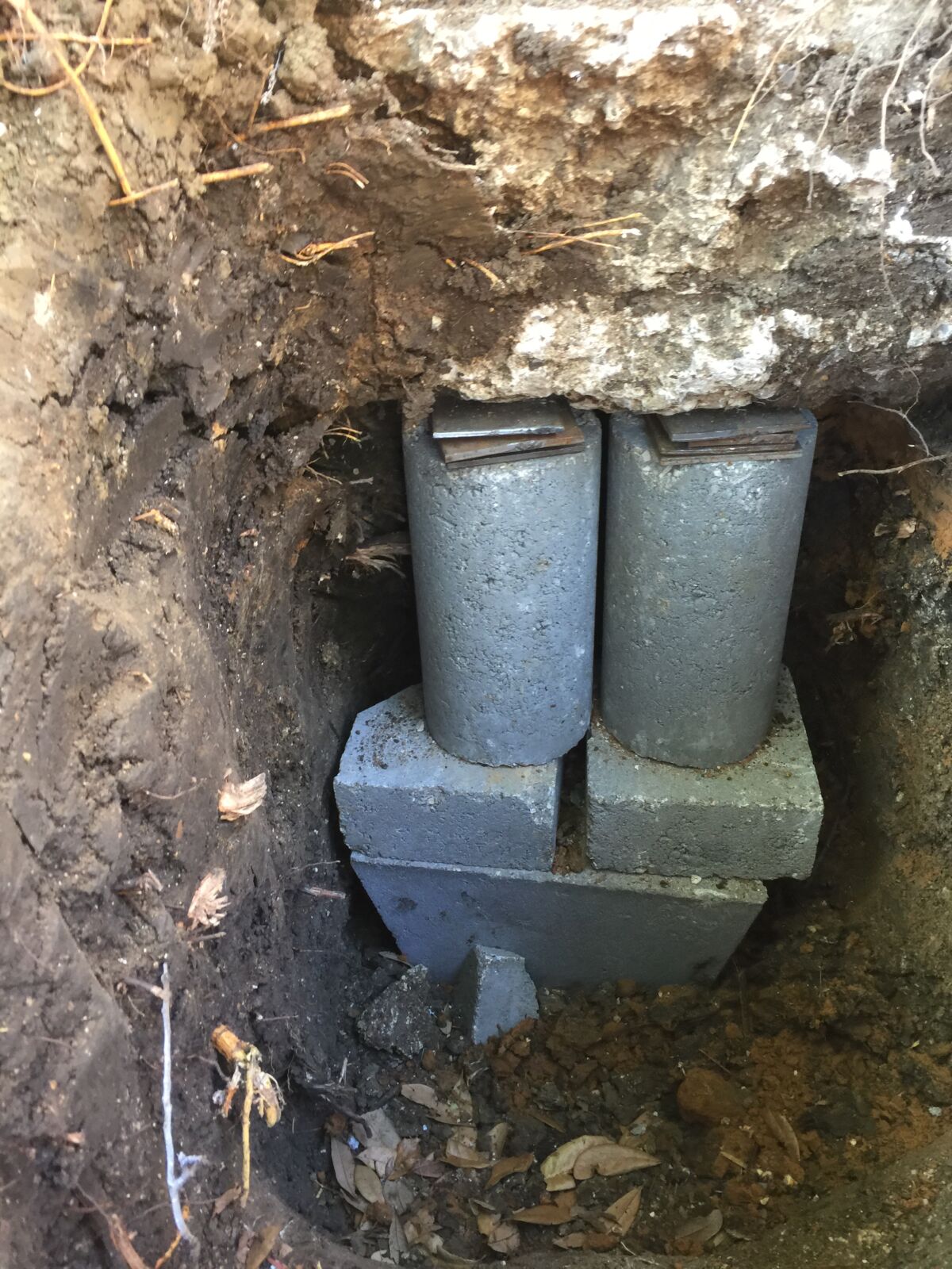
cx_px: 476
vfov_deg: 61.7
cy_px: 634
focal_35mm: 29
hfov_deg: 48.2
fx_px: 1063
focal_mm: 4.15
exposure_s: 1/15
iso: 50
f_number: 2.2
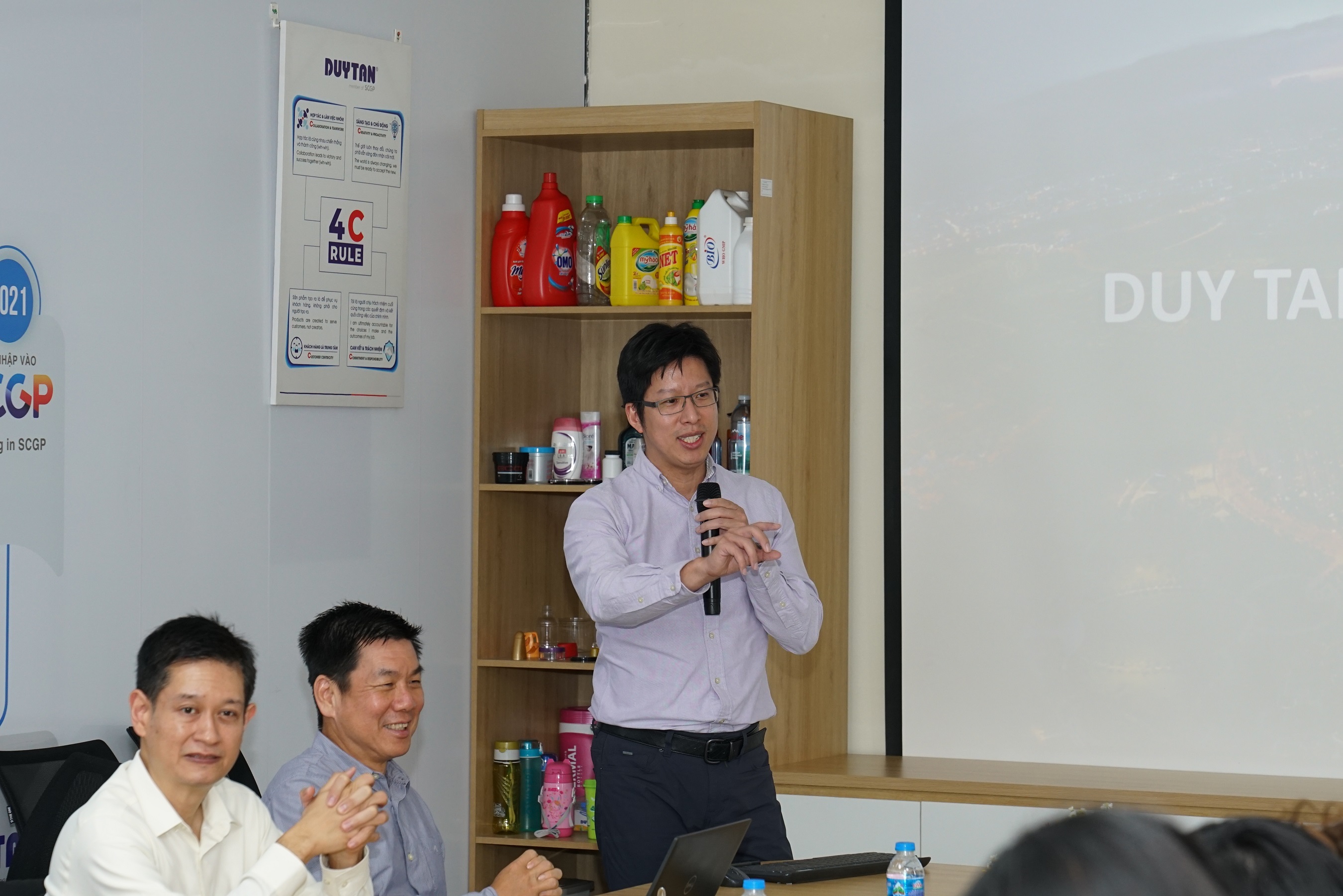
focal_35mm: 105
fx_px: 3917
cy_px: 448
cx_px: 672
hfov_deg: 19.5
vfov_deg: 13.0
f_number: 5
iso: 800
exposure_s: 1/100
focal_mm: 70
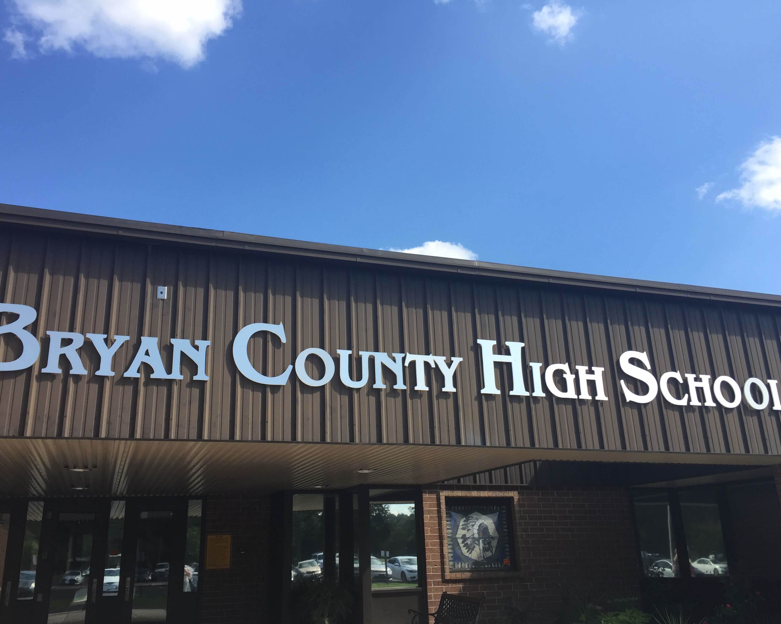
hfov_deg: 57.2
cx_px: 379
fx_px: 717
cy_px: 314
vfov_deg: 47.1
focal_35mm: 31
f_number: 2.2
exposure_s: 1/1014
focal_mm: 4.15
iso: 32
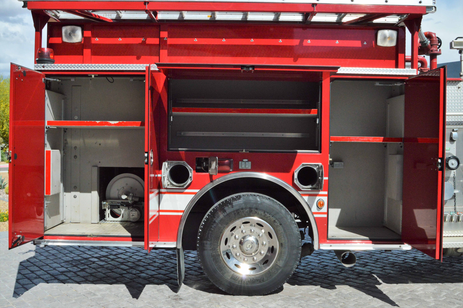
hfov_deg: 53.2
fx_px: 463
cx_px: 232
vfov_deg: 36.8
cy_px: 154
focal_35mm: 36
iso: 800
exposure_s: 1/1250
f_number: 18
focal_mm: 24
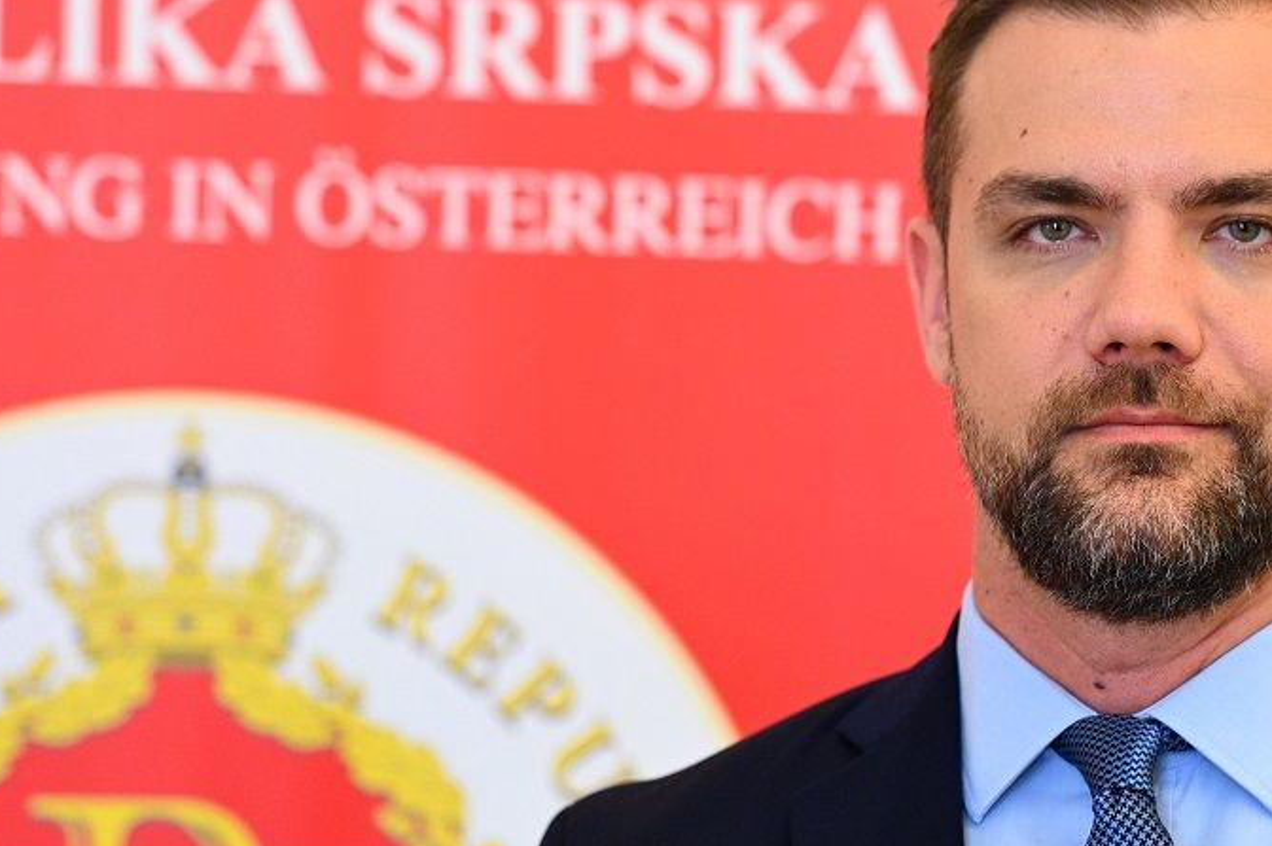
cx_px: 744
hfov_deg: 8.2
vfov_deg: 5.5
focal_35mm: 250
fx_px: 8827
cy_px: 528
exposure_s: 1/400
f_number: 2.8
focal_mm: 140
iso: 2500
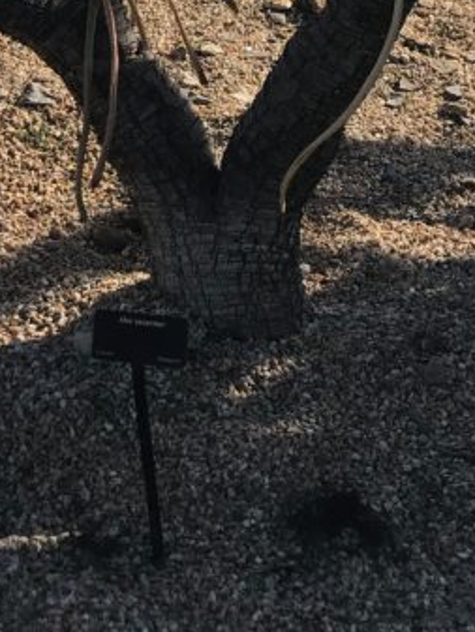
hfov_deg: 17.2
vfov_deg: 21.3
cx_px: 94
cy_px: -144
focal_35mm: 85
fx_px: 1554
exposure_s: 1/1330
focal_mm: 3.99
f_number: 1.8
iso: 20
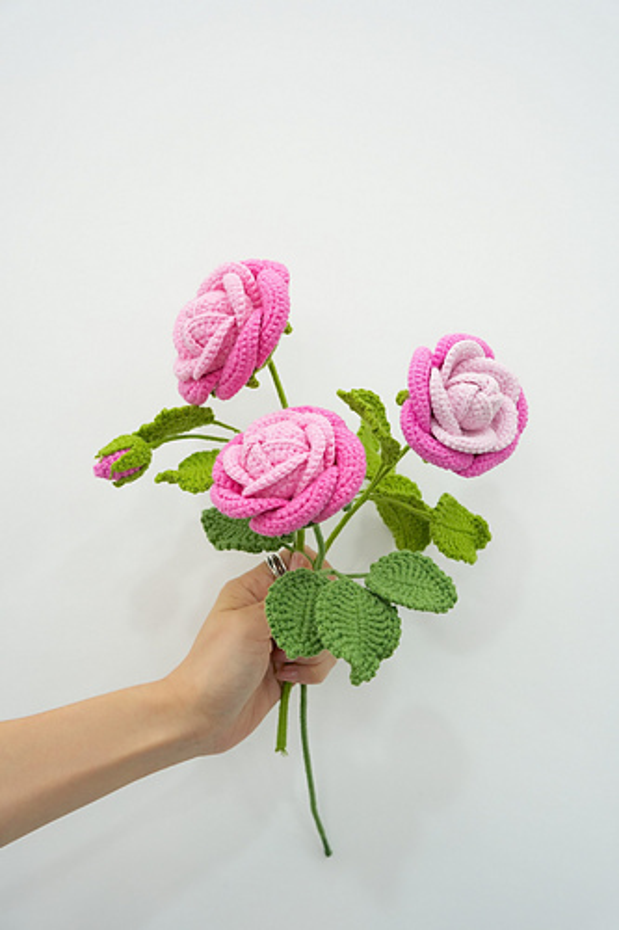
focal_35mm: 40
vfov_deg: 48.5
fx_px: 1032
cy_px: 465
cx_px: 310
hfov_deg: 33.4
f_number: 5.6
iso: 3200
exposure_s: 1/160
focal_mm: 40
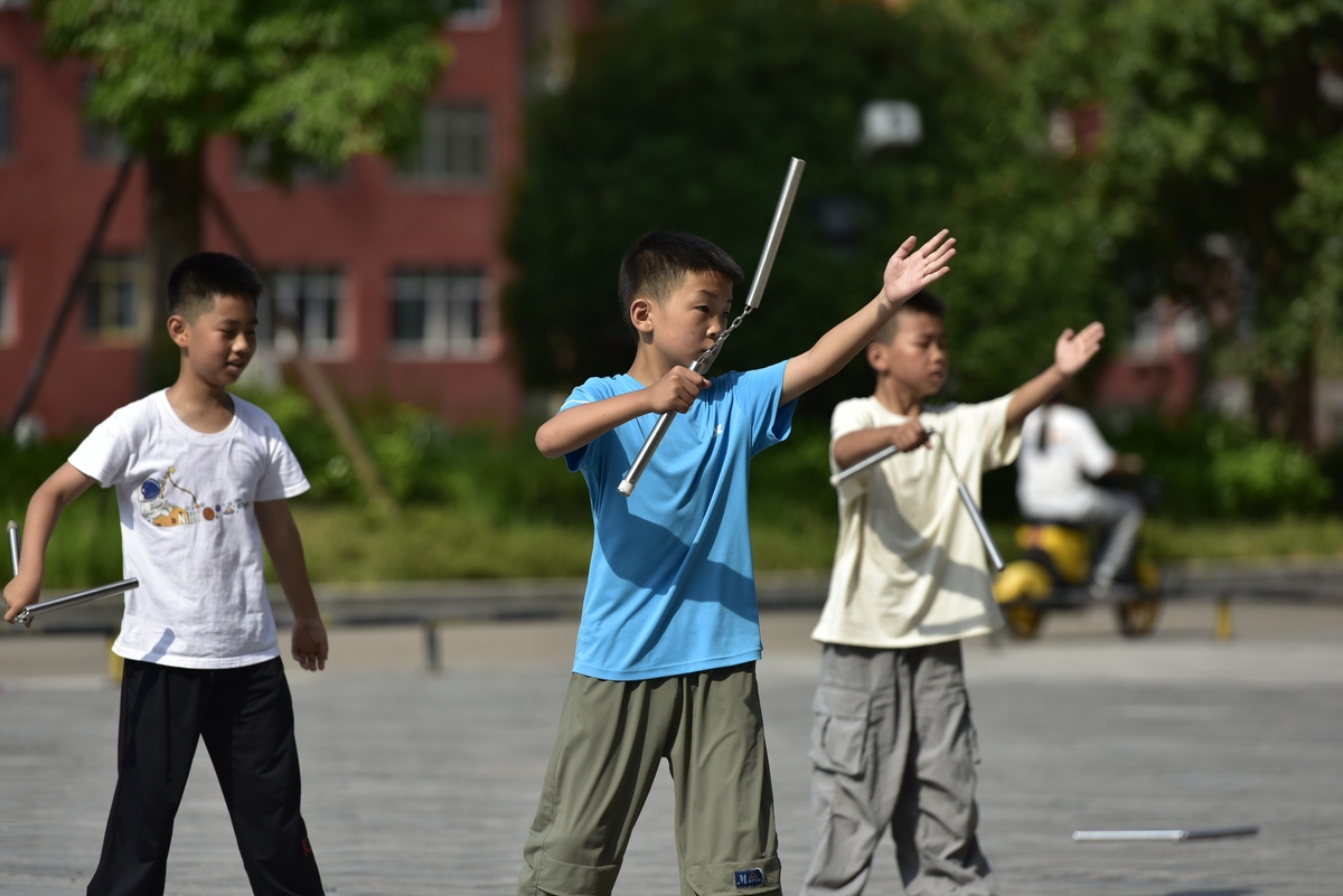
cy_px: 448
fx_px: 7090
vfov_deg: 7.2
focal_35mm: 190
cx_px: 672
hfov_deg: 10.8
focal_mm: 190
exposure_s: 1/1600
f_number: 4
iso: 160
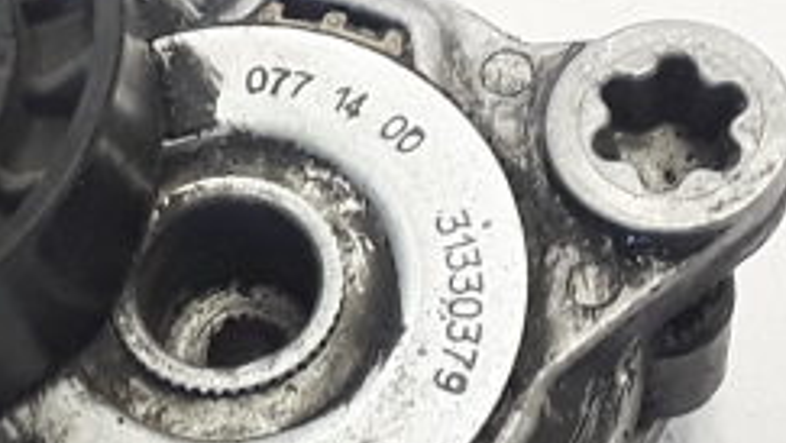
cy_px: 262
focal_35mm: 124
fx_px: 2586
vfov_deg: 9.8
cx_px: 42
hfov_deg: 17.0
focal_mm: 2.91
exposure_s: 1/33
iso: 64
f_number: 1.9
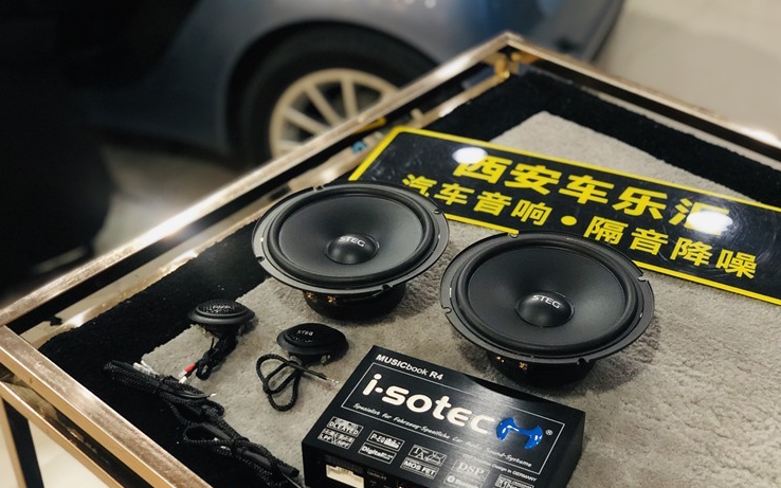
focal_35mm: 56
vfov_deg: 23.1
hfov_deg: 36.3
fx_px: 1192
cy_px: 258
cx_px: 386
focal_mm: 6
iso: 160
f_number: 2.4
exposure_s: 1/25
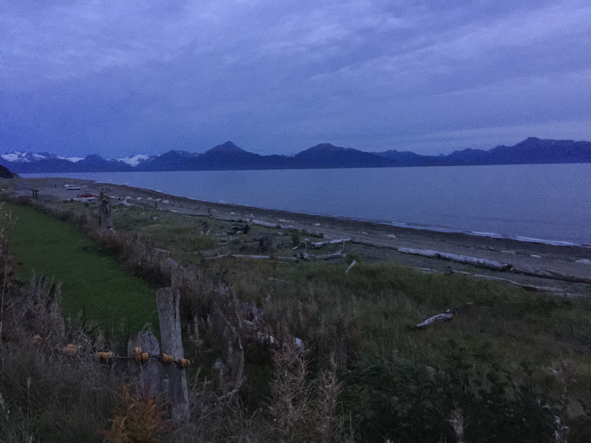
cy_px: 222
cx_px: 296
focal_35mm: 29
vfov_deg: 48.2
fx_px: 495
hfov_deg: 61.7
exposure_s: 1/4
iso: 160
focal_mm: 4.15
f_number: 2.2
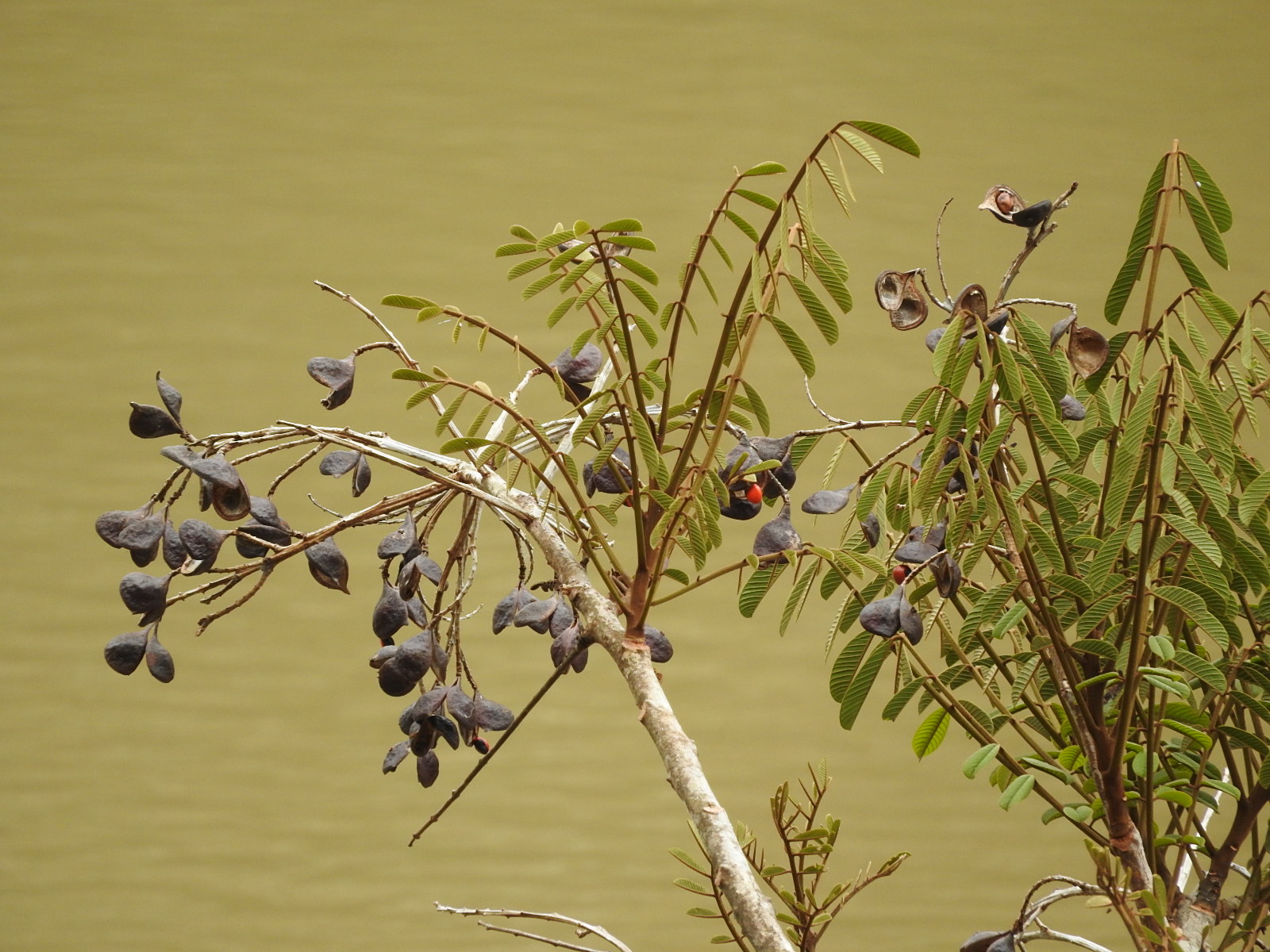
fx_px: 36688
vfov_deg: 1.5
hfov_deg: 2.0
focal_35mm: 1000
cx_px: 635
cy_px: 476
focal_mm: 179.2
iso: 180
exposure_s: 1/250
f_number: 5.6
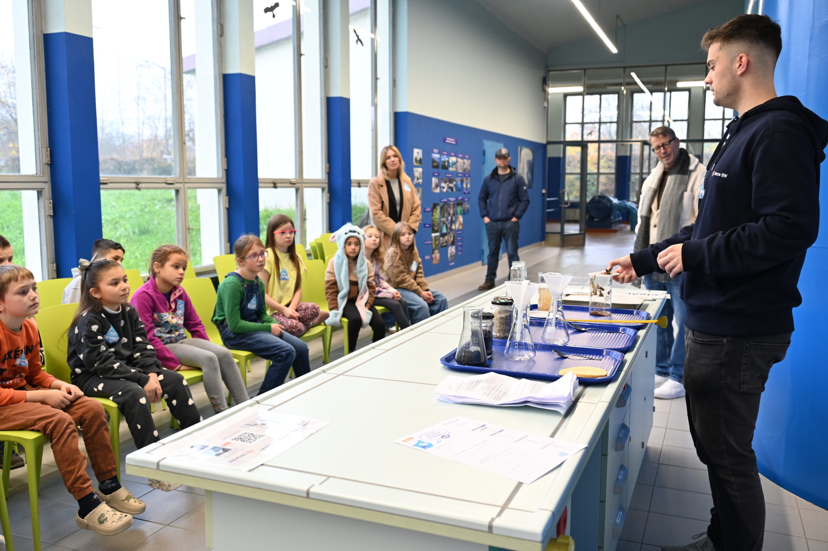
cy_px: 276
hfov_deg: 57.3
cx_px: 414
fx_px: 758
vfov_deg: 39.9
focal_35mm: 33
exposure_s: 1/125
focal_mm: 33
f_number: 4.8
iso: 1000
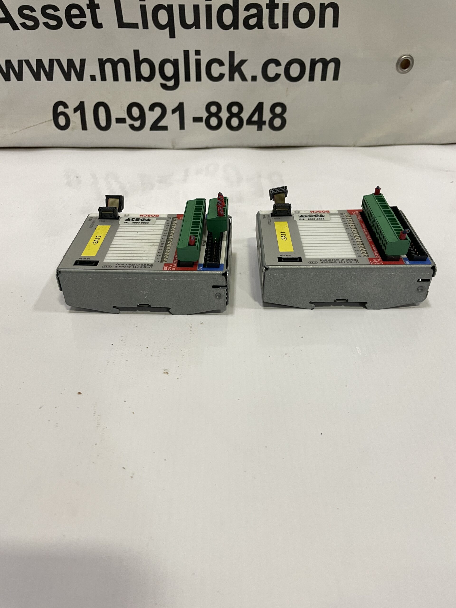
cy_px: 304
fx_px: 457
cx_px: 228
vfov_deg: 67.3
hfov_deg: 53.1
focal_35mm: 26
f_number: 1.6
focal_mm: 4.2
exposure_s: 1/60
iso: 80
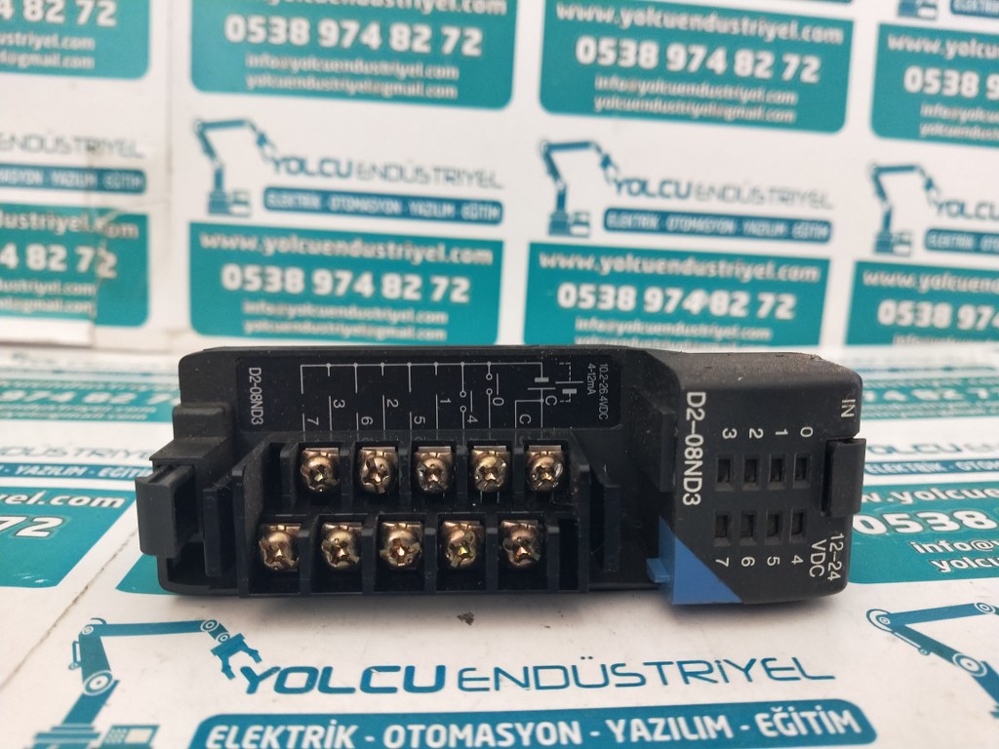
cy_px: 374
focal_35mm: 23
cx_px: 500
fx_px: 664
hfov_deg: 73.9
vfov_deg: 58.9
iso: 200
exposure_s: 1/33
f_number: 1.7
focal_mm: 3.99
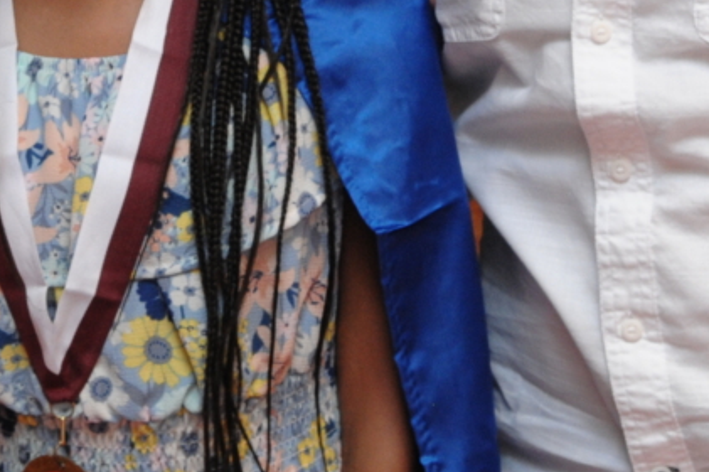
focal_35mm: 186
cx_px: 99
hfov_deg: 11.0
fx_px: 3660
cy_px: -177
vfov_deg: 7.3
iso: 640
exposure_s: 1/80
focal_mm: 34
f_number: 5.6
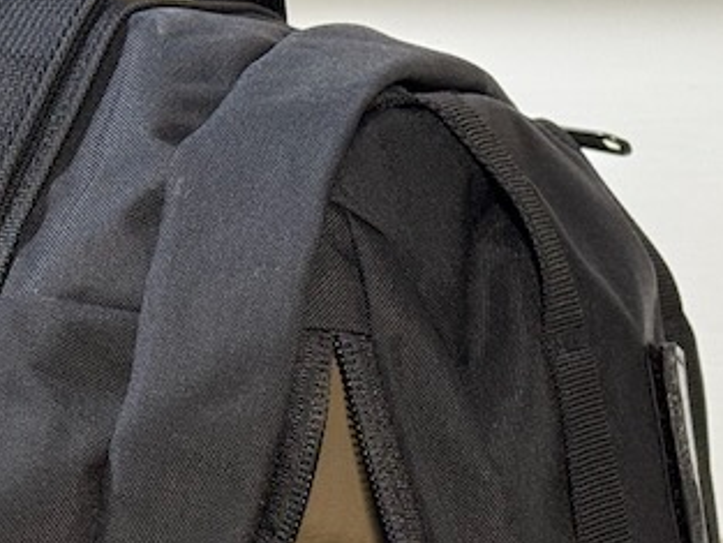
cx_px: 420
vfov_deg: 9.2
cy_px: 776
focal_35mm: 157
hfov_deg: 12.6
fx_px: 3280
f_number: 1.78
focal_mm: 6.76
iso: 100
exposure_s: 1/60
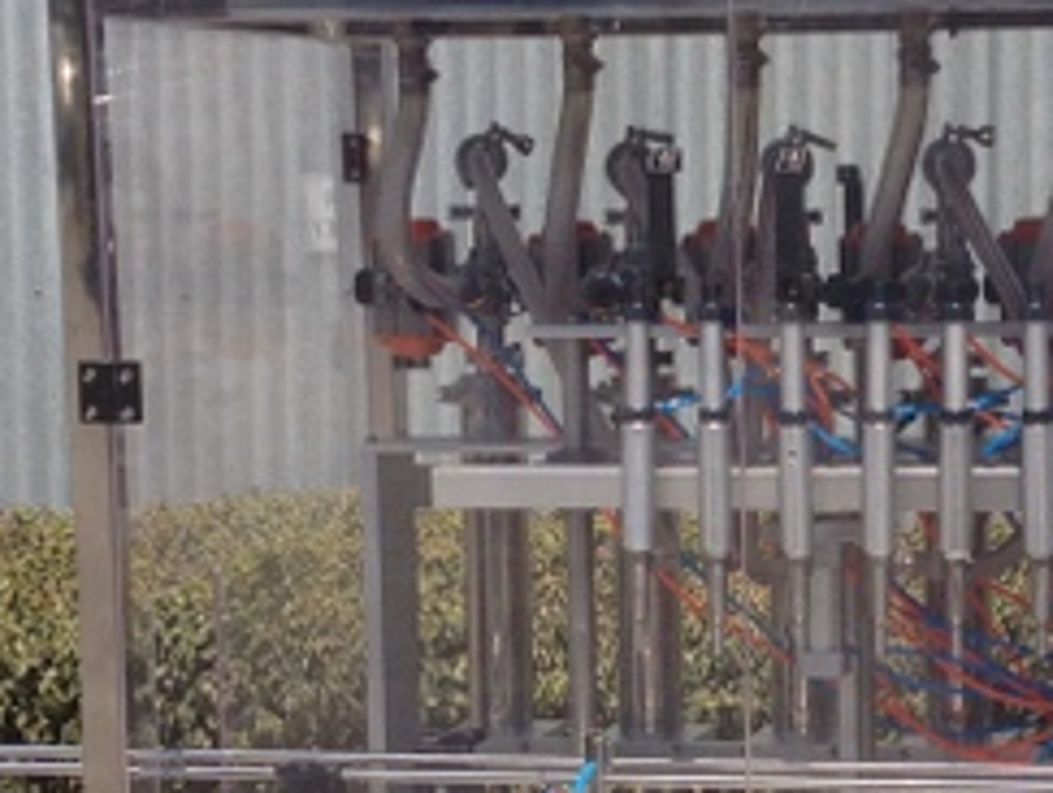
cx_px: 984
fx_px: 3503
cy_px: 550
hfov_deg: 16.8
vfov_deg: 12.9
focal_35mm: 115
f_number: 2.4
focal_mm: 4.28
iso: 64
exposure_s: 1/1416
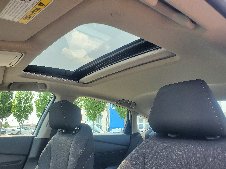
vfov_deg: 51.3
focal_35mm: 27
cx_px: 113
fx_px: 176
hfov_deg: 65.3
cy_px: 87
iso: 50
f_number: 2.4
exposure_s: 1/343
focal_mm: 4.3
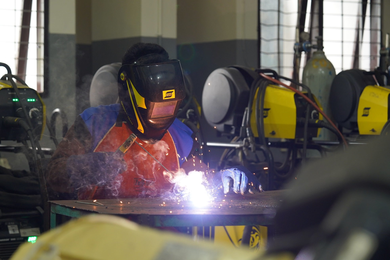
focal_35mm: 105
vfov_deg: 13.0
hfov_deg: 19.5
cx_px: 195
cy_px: 130
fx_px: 1137
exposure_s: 1/125
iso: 800
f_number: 2.8
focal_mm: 70
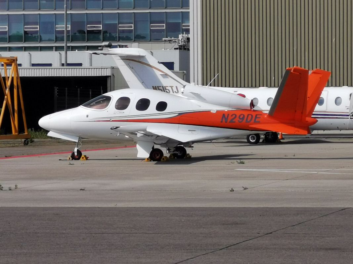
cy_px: 132
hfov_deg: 8.3
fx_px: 2447
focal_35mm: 240
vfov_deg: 6.2
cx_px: 176
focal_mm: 7.48
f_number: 2.4
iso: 50
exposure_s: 1/1733
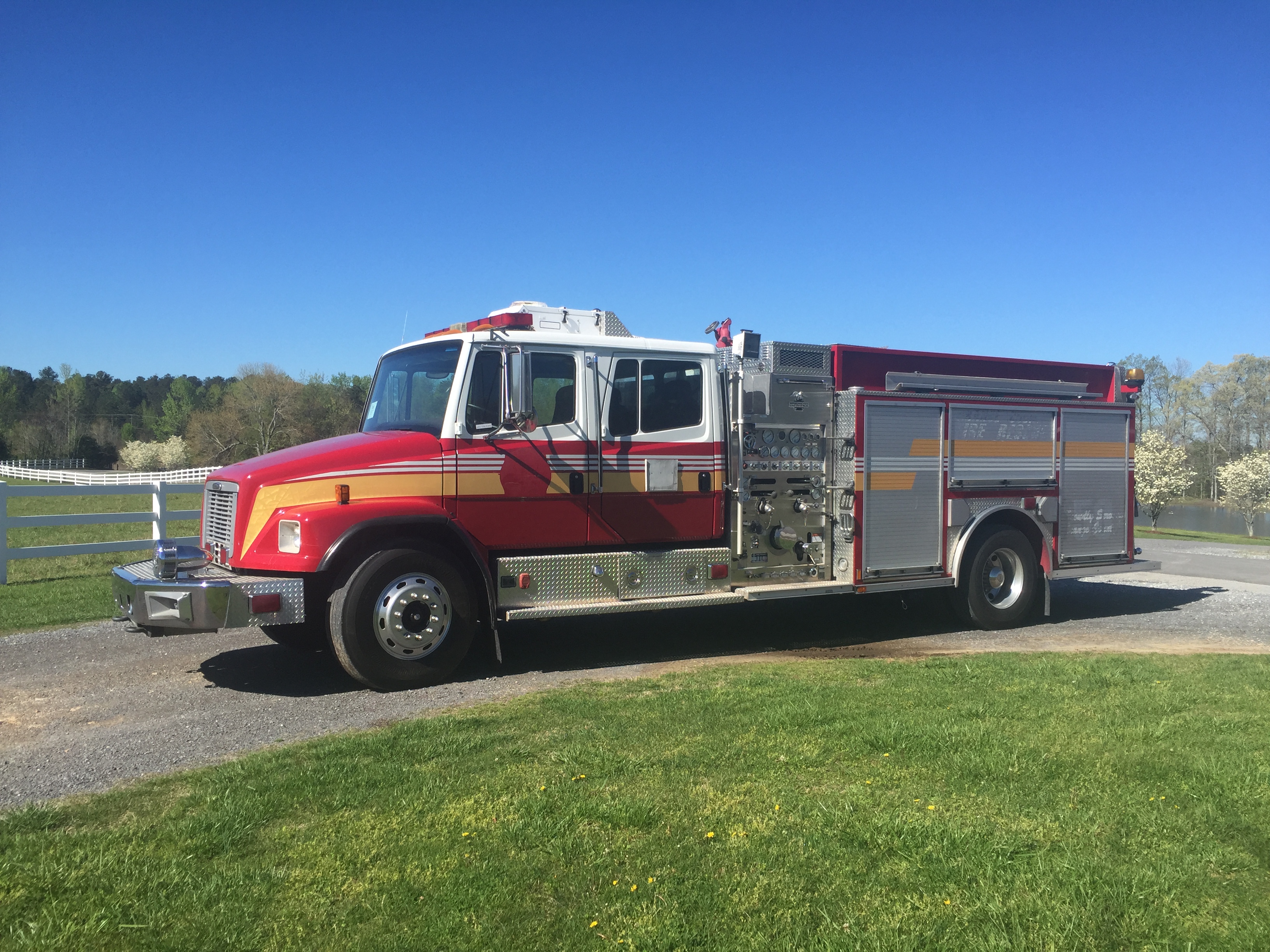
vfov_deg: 48.2
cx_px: 635
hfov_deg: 61.7
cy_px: 476
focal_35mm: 29
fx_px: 1064
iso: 32
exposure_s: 1/1582
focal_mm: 4.15
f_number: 2.2
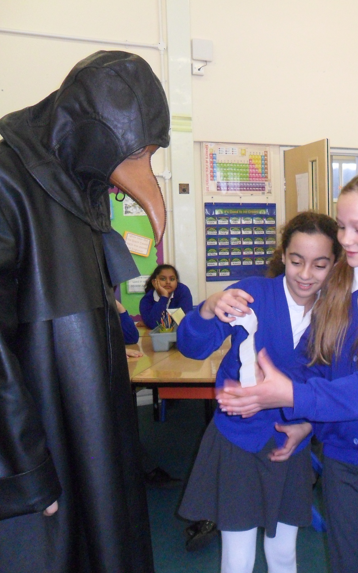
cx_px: 343
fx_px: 609
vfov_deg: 50.4
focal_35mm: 39
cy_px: 283
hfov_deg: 30.8
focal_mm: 4.9
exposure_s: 1/45
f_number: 3.5
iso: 240
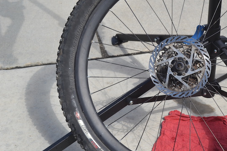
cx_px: 181
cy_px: 74
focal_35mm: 63
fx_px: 397
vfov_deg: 21.6
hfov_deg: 31.1
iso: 100
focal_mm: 26
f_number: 7.1
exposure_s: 1/200
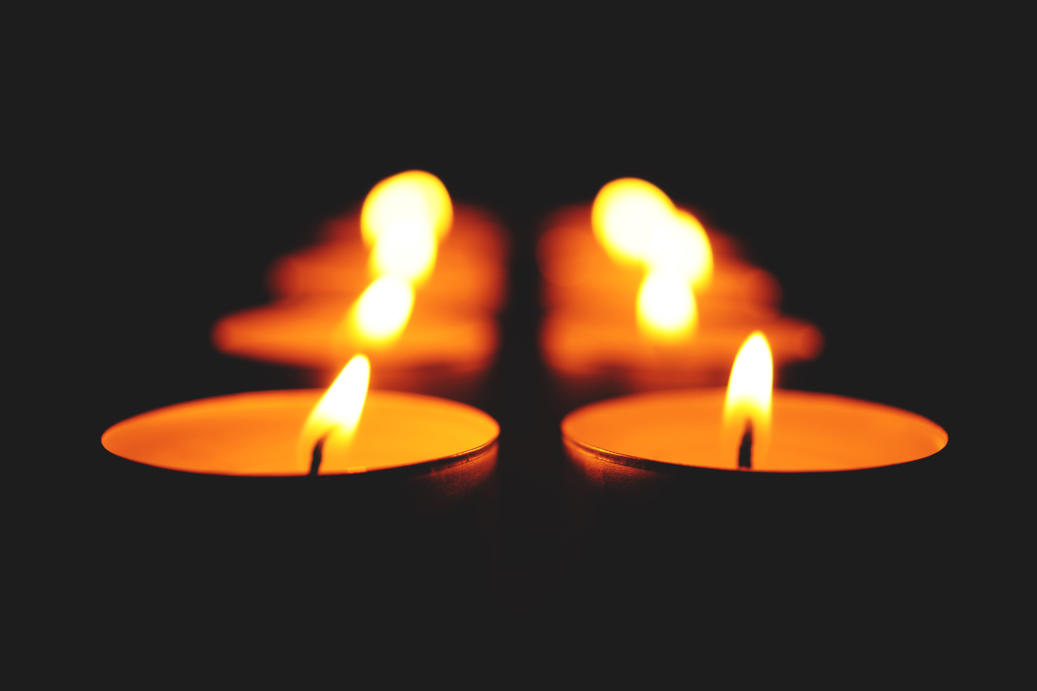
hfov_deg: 43.6
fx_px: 1296
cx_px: 518
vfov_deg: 29.9
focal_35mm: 45
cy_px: 346
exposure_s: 1/30
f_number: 2.8
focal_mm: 30
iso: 50
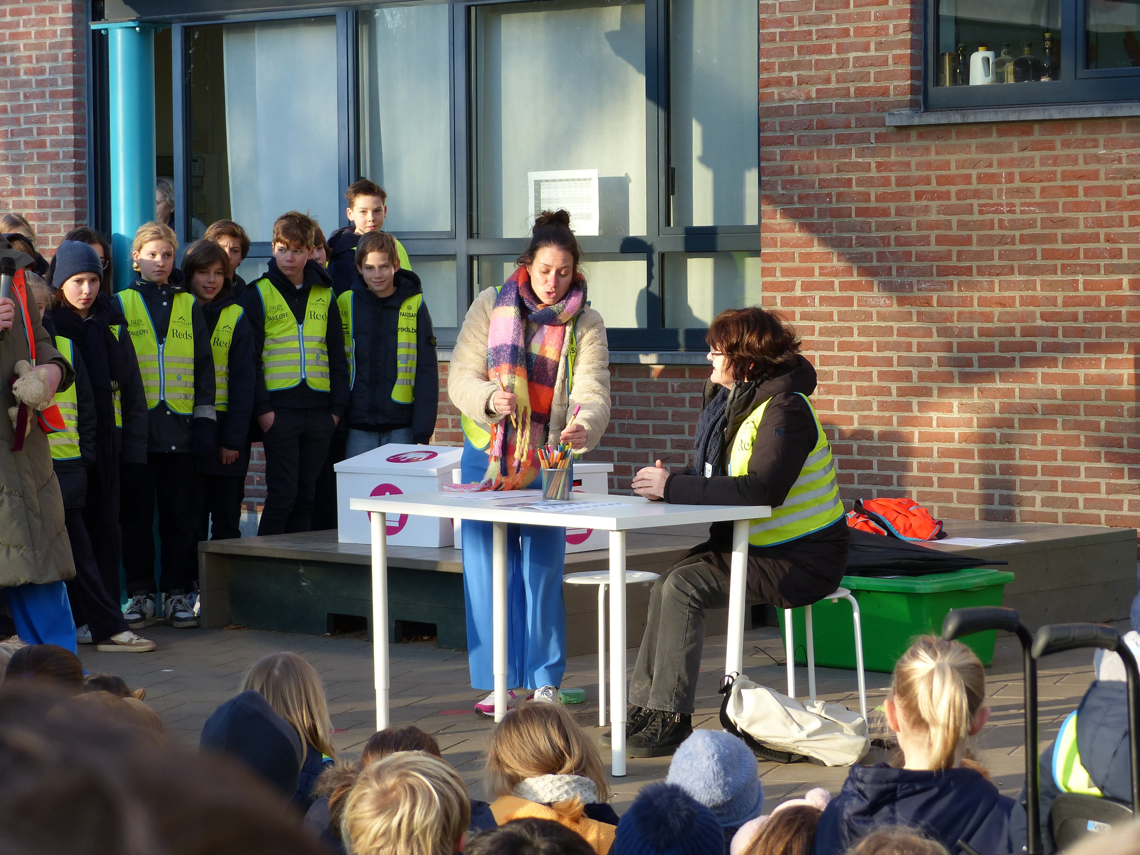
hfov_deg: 18.0
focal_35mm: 109
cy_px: 428
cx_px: 570
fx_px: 3590
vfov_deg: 13.6
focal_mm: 19.6
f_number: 3.5
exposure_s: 1/125
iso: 100
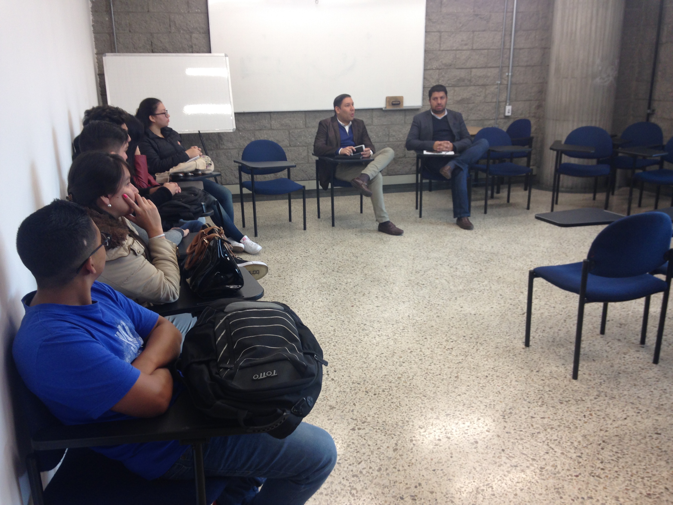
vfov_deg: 42.9
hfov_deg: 55.4
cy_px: 252
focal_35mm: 33
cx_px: 336
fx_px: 642
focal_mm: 4.12
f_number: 2.4
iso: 50
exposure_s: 1/30
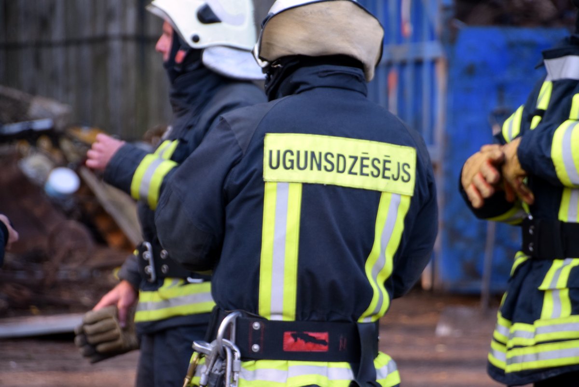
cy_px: 194
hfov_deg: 8.9
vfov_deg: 5.9
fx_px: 3741
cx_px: 290
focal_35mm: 232
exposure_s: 1/250
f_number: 6
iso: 640
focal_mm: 155
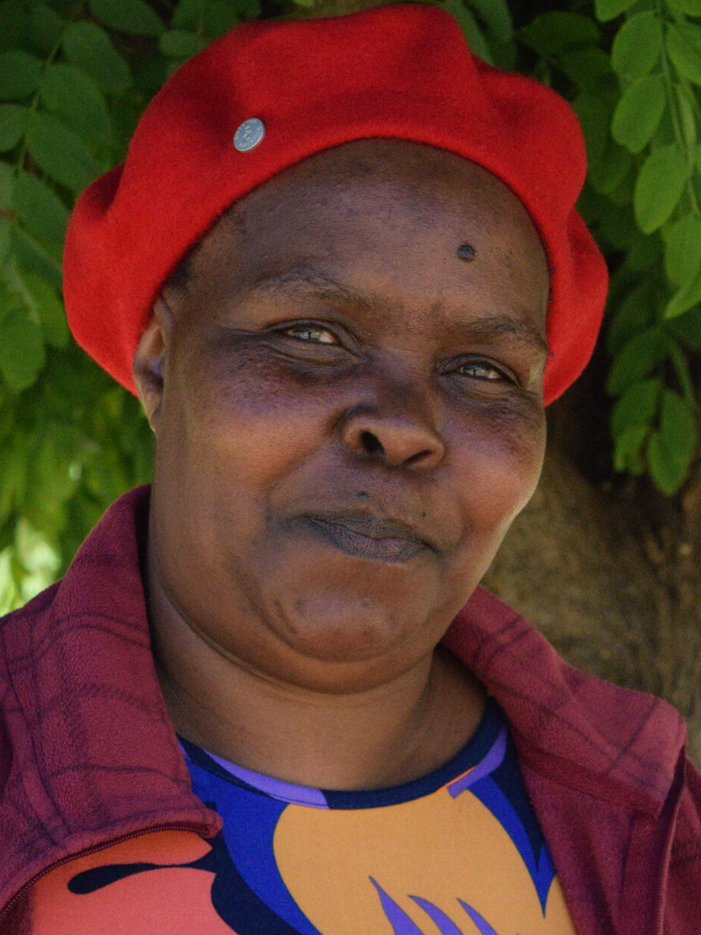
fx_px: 3533
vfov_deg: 15.0
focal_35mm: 131
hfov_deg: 11.3
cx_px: 305
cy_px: 720
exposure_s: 1/4000
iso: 6400
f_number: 5.6
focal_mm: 55
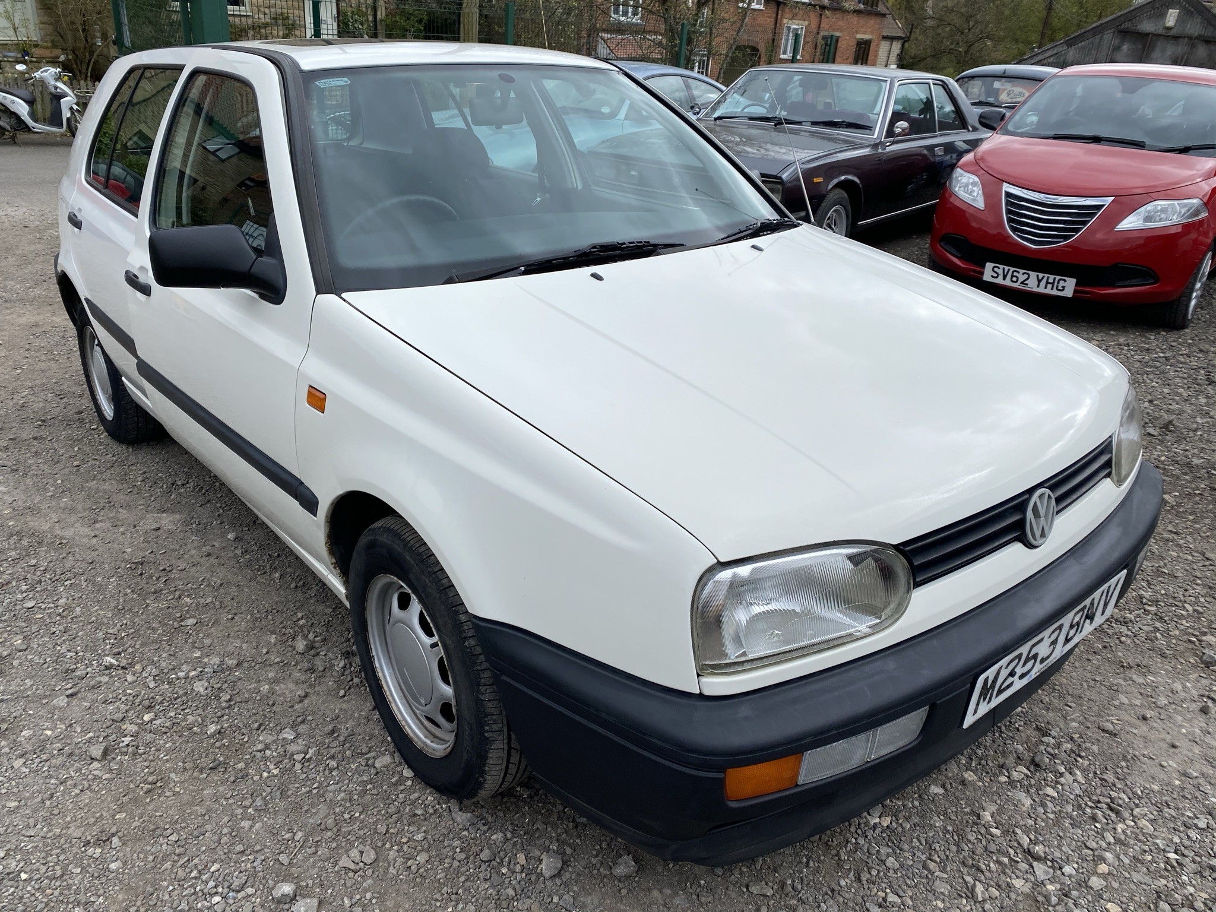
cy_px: 456
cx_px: 608
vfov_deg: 53.1
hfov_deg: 67.3
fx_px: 913
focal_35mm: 26
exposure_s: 1/2315
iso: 32
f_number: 1.8
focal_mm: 4.25
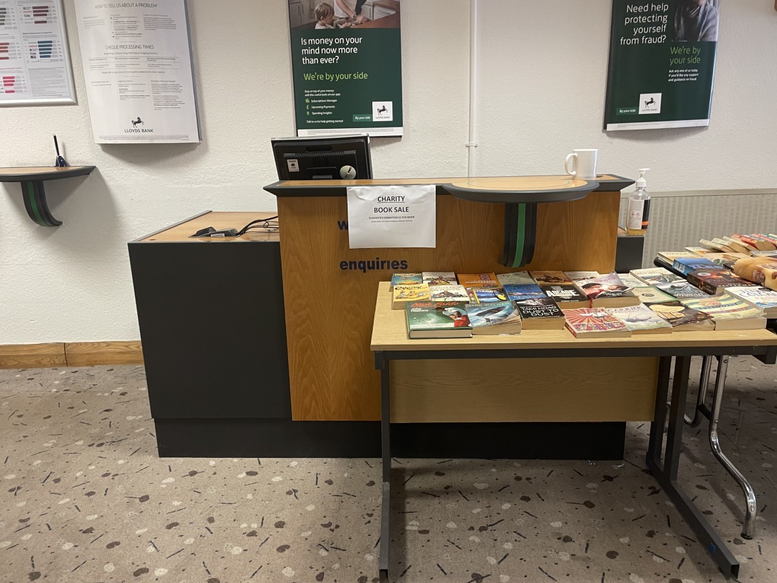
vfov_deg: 53.1
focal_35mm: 26
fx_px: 584
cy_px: 292
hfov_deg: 67.3
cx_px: 388
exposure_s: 1/50
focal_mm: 4.2
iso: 160
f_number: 1.6
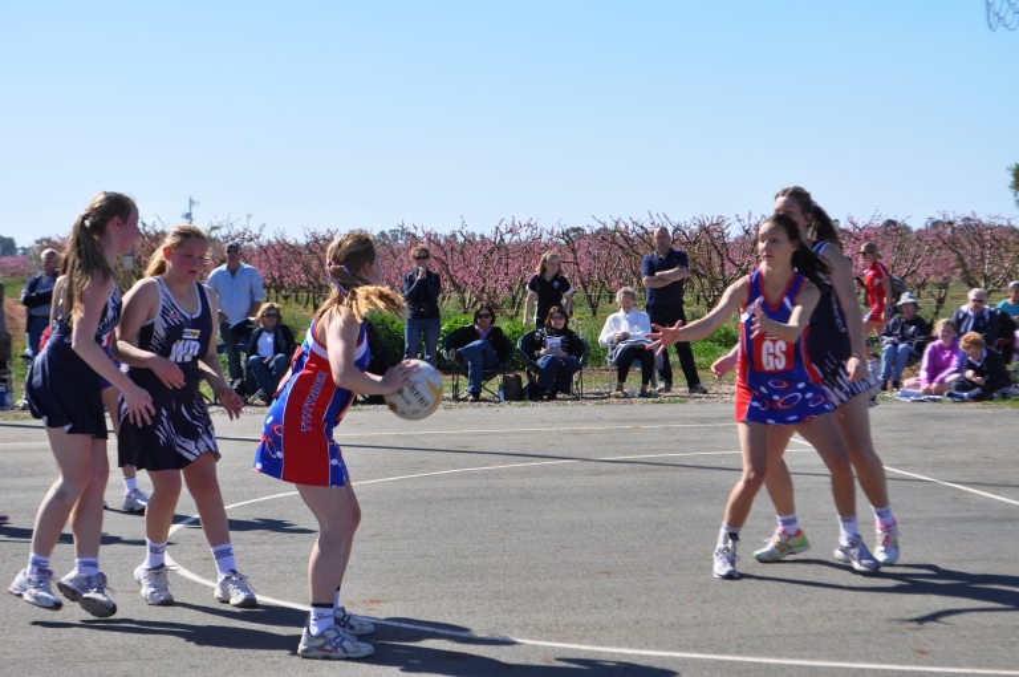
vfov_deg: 16.5
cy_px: 338
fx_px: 2332
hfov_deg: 24.6
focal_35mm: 82
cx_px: 510
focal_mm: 55
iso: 200
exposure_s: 1/400
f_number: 10
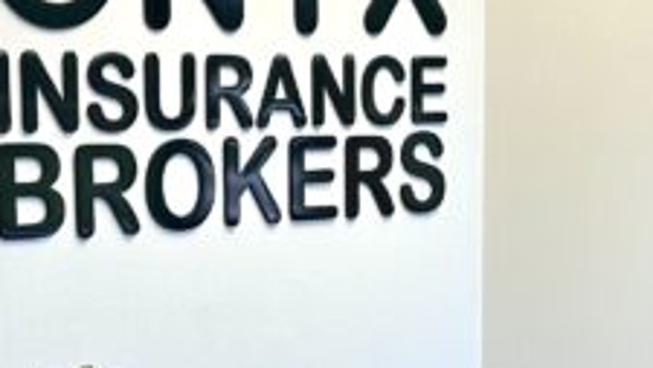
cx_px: 441
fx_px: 2062
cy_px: 409
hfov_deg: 17.9
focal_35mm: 119
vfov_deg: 10.1
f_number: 1.78
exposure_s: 1/122
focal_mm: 6.86
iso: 100
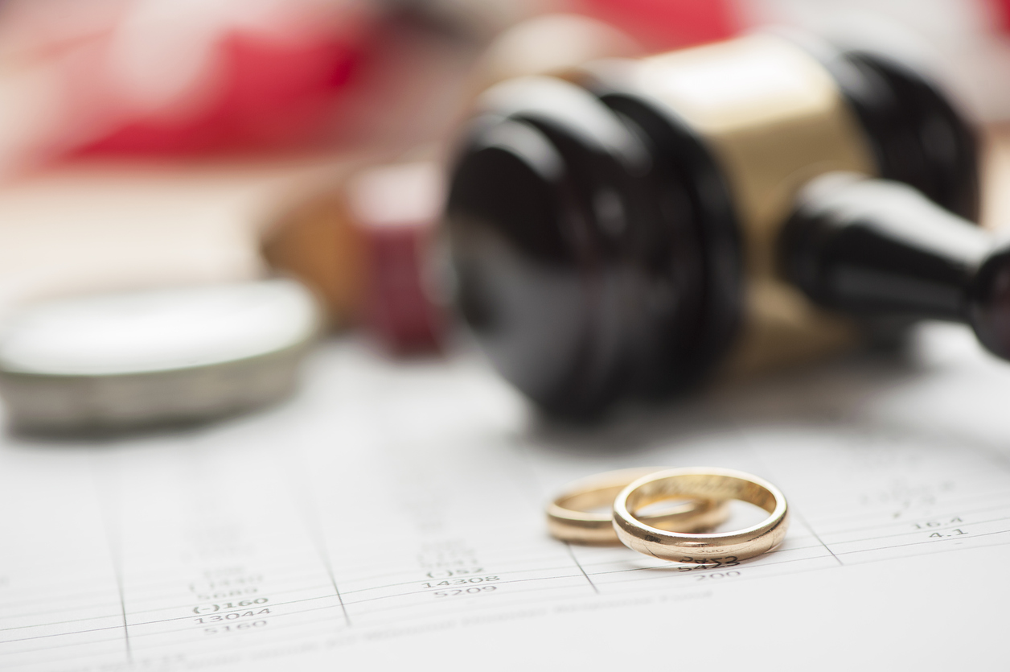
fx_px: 2943
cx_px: 505
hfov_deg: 19.5
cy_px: 336
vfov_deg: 13.0
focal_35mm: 105
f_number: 5
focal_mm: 105
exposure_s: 1/125
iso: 200
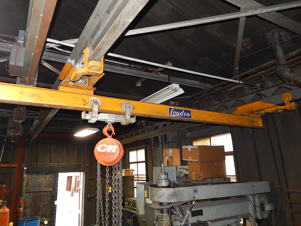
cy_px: 108
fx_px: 226
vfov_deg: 53.0
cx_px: 135
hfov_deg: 67.1
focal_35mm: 26
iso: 200
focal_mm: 4
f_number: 3
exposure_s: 1/30
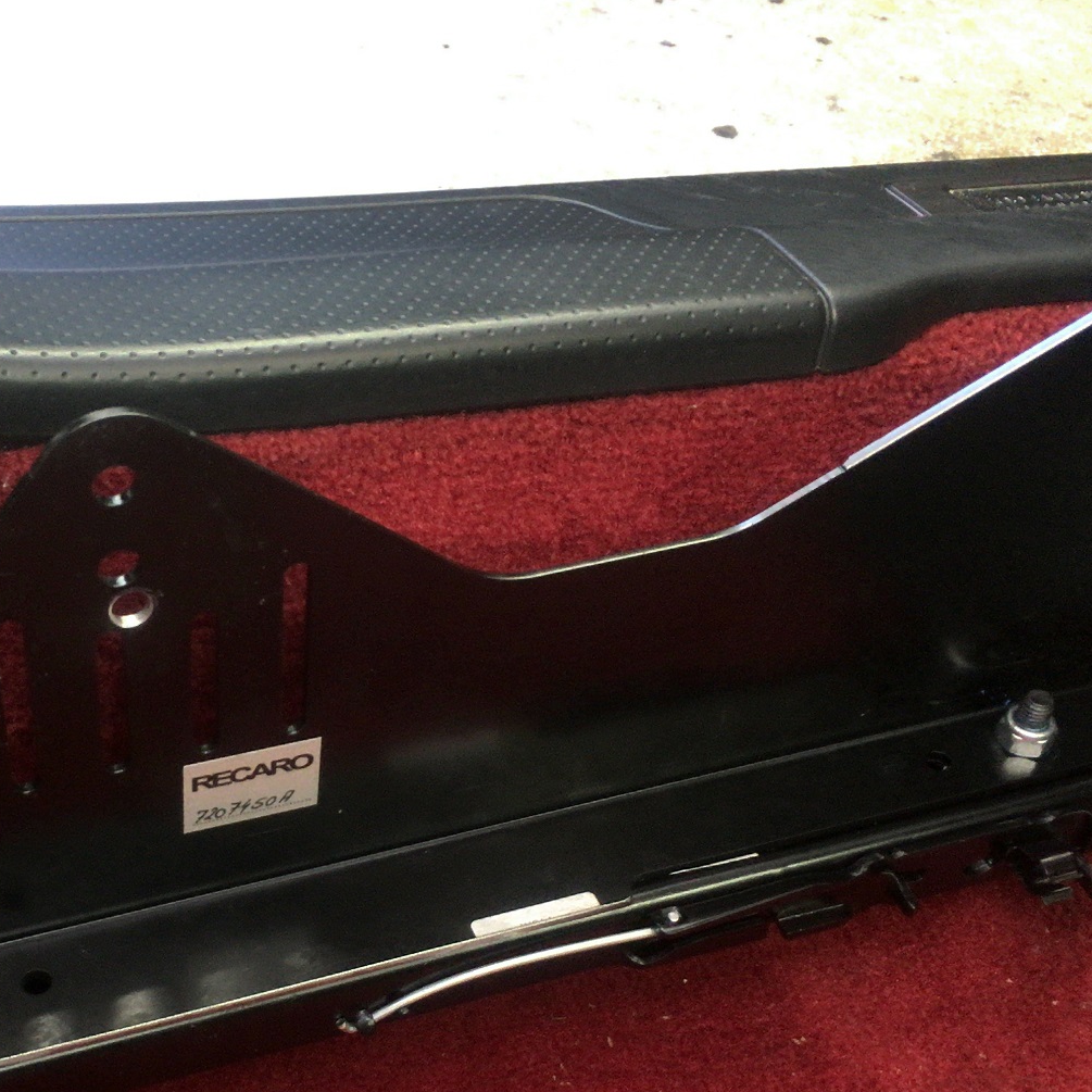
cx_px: 288
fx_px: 1820
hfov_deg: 32.8
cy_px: 761
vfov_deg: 33.0
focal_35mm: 51
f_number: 2.2
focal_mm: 4.15
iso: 250
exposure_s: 1/30
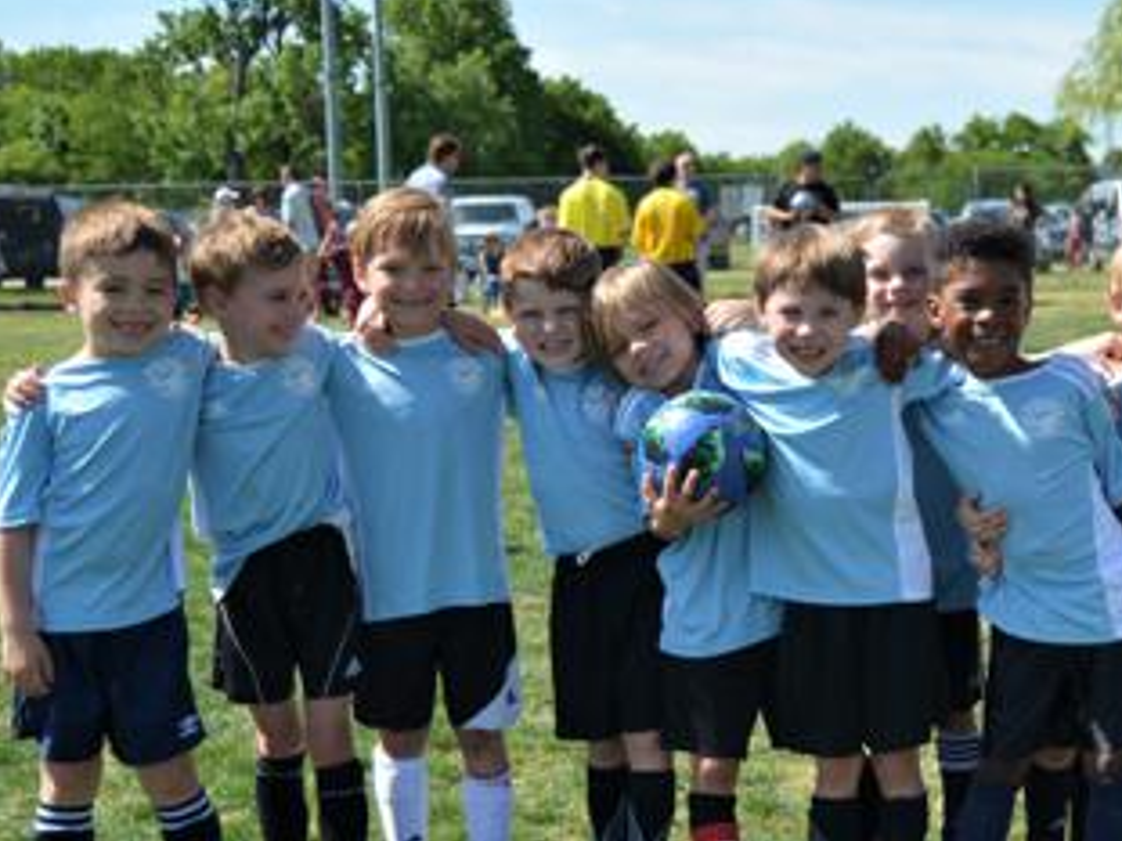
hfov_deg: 36.9
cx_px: 786
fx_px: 1652
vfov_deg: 28.4
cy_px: 525
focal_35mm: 51
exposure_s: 1/1600
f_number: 3.5
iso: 200
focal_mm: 20
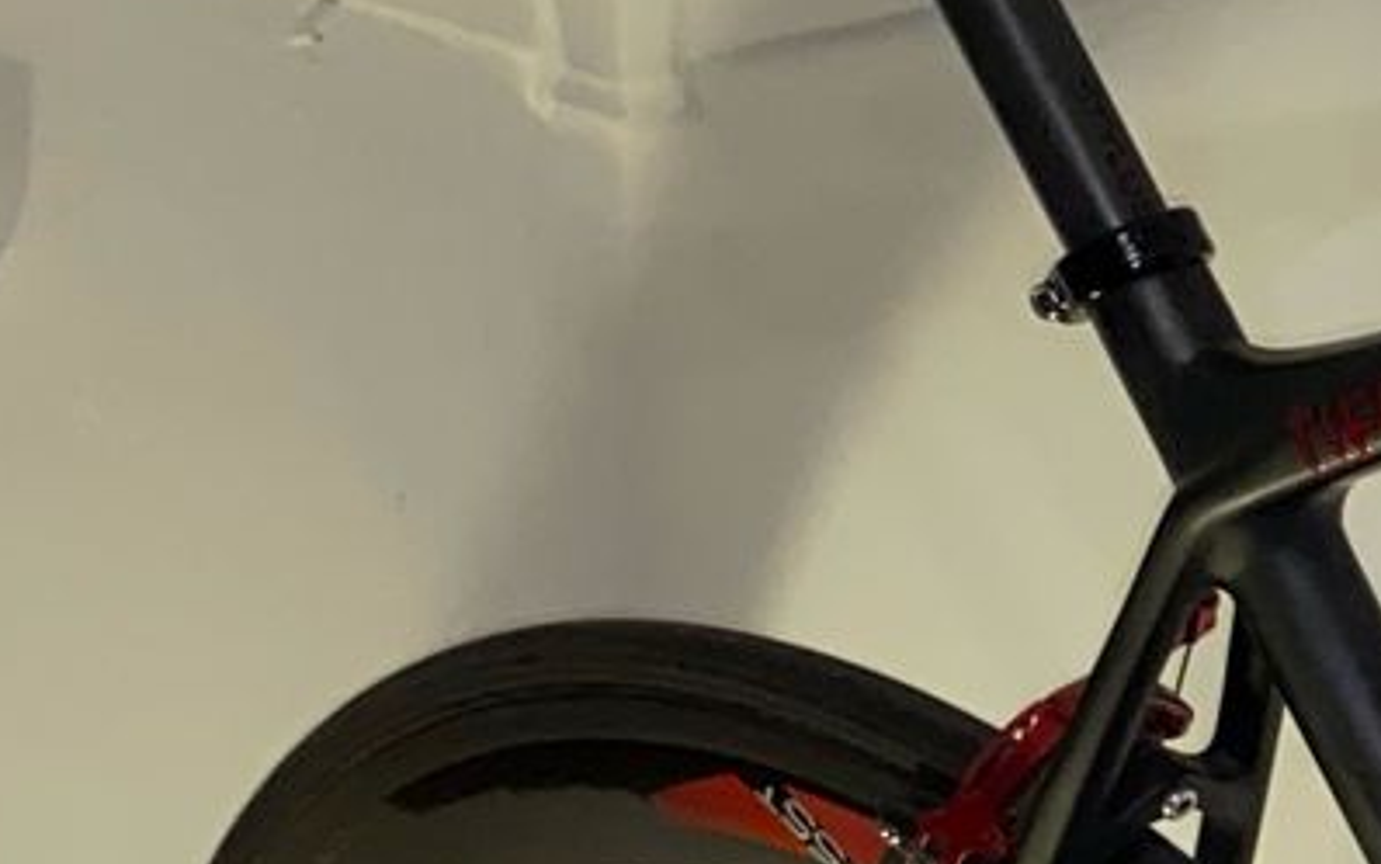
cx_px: 3015
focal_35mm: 133
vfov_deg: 9.6
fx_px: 5007
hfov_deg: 13.0
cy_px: 1183
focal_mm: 4.25
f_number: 1.8
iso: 40
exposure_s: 1/47
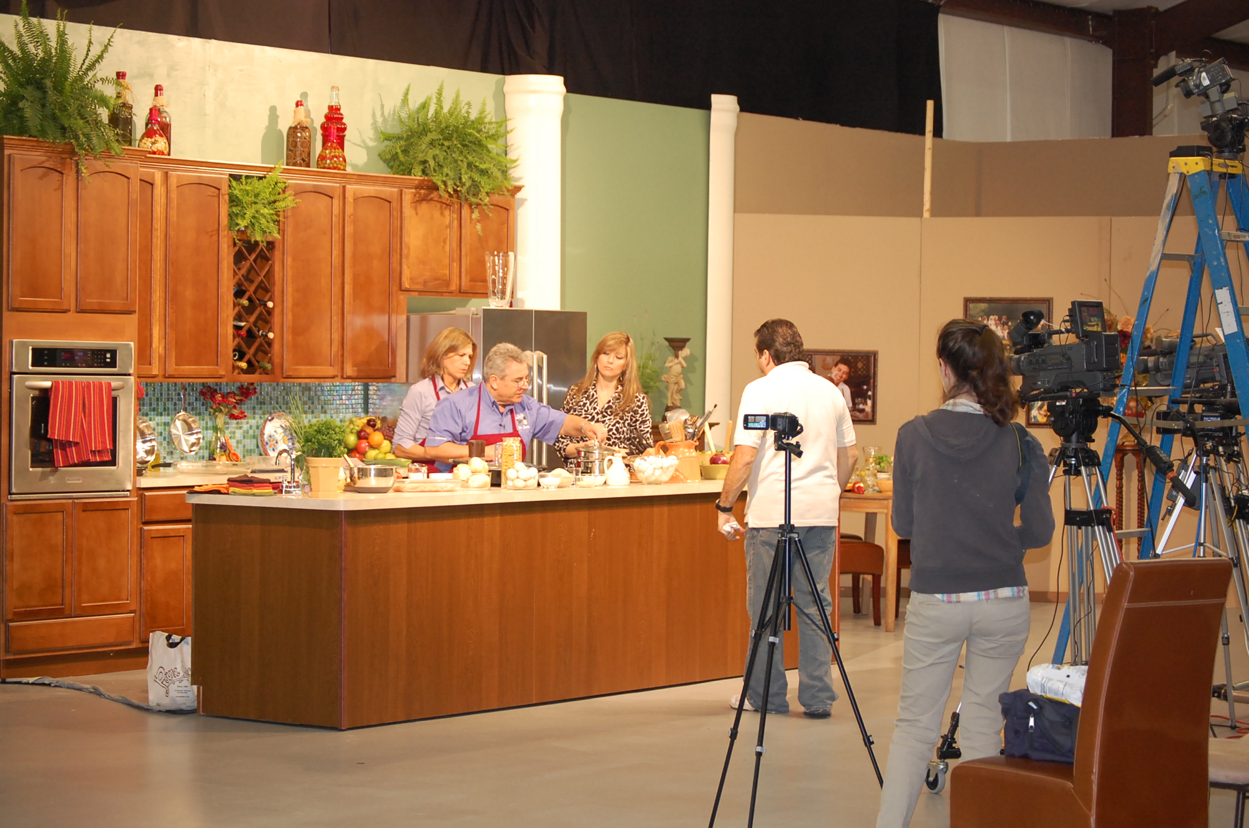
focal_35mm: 82
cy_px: 414
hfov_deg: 24.7
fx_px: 2857
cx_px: 624
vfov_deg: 16.5
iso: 900
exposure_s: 1/60
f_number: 4
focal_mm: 55
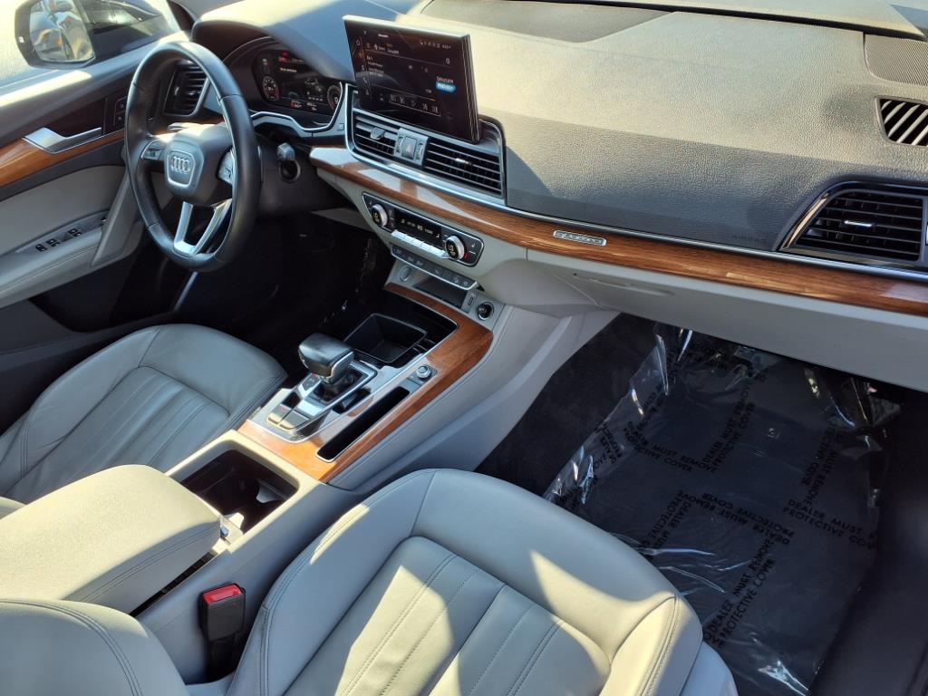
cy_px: 348
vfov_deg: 51.4
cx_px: 464
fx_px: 724
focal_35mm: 27
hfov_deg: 65.3
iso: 40
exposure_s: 1/175
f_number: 1.9
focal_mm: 3.58
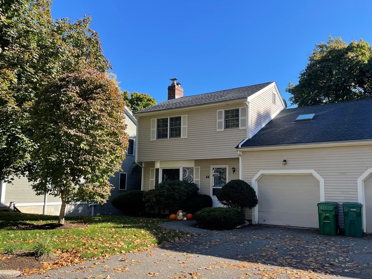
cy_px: 158
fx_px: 323
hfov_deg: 59.8
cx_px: 204
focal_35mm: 30
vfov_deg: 46.7
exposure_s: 1/1276
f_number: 1.6
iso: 32
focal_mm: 4.2
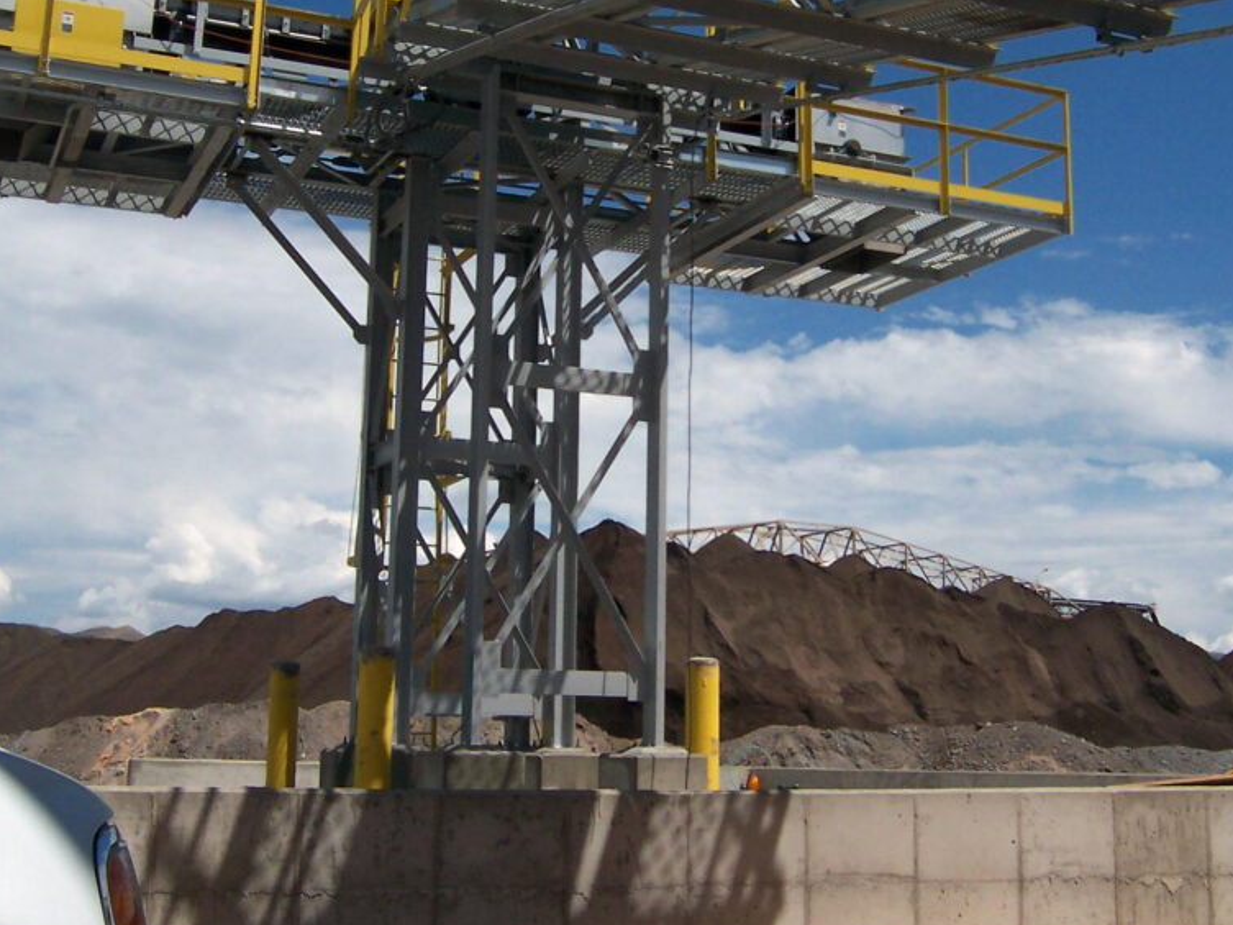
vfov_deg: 29.5
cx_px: 667
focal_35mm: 49
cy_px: 313
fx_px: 1745
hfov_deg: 38.9
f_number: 5.6
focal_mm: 5.6
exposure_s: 1/1000
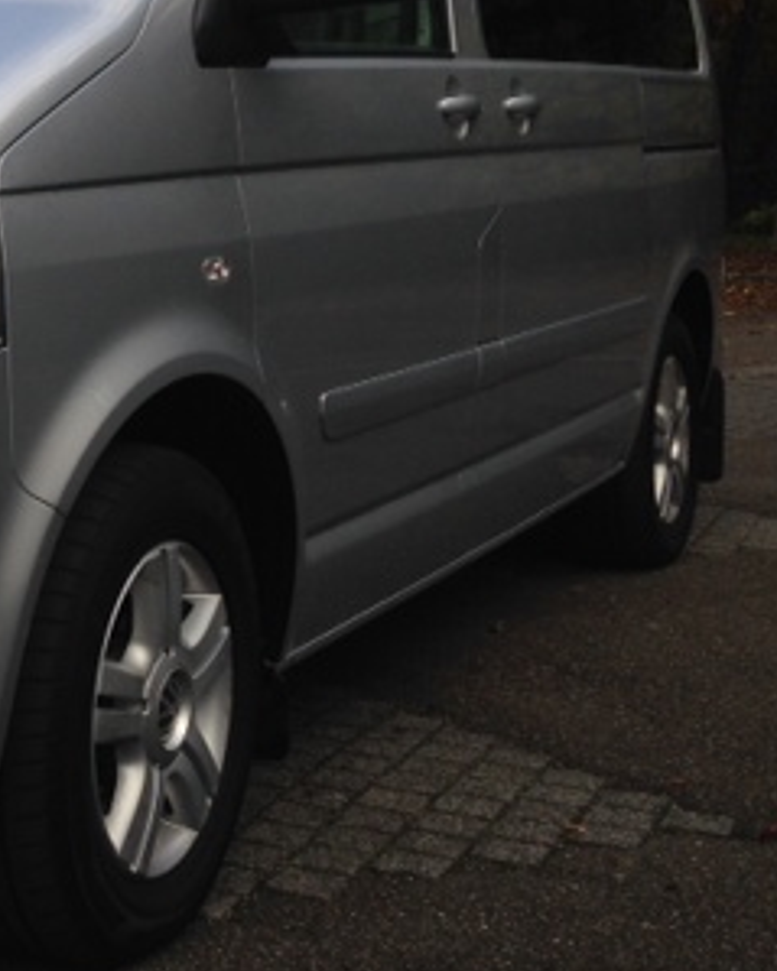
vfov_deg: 27.4
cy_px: 334
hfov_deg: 20.5
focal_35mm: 69
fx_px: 1984
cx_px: -192
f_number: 2.4
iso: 50
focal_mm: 4.12
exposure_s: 1/272
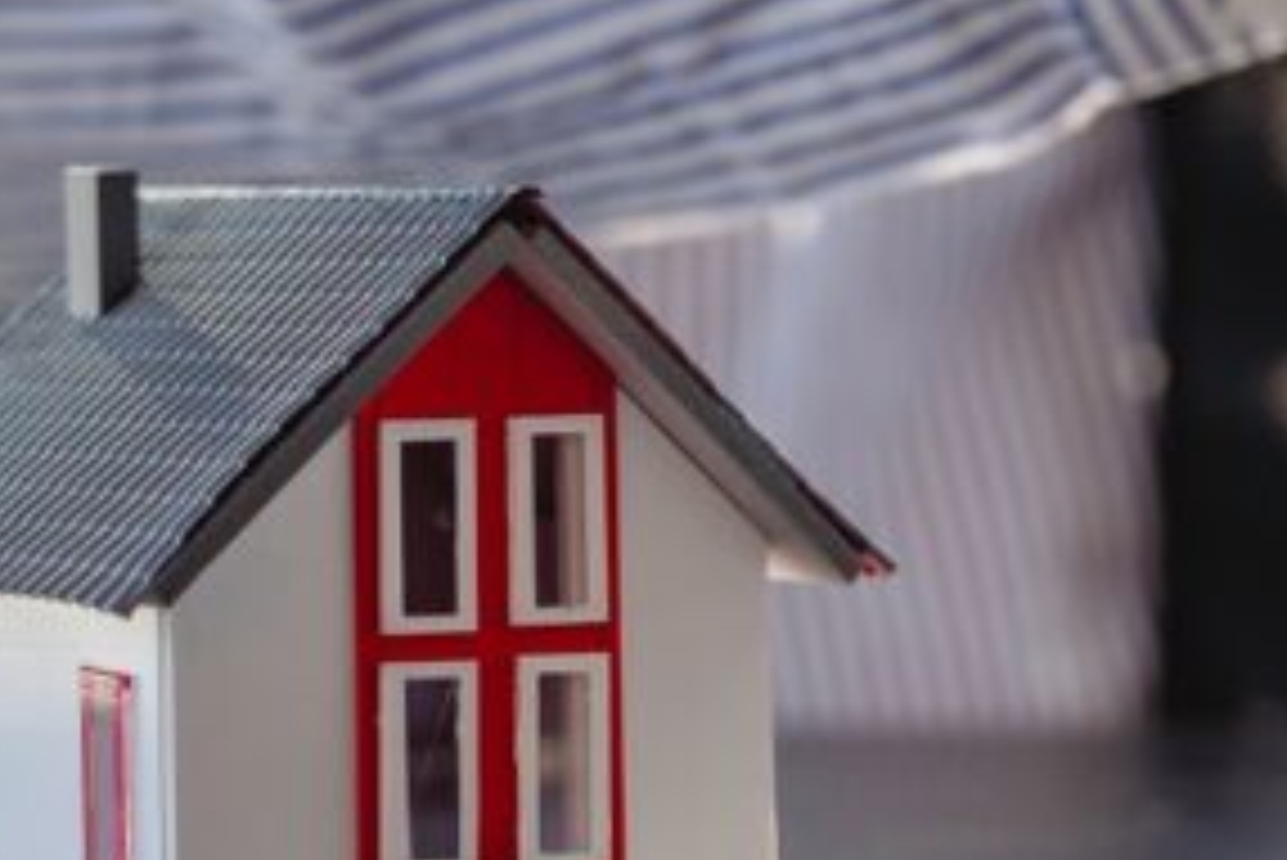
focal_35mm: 161
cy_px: 403
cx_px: 1368
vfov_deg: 8.5
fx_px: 5758
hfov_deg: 12.6
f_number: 3.2
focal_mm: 45
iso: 125
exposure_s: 1/320
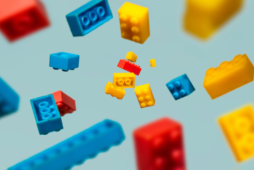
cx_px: 128
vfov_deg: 26.0
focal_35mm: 52
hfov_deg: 38.2
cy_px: 84
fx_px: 367
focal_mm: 50
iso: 800
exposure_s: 1/160
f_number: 8
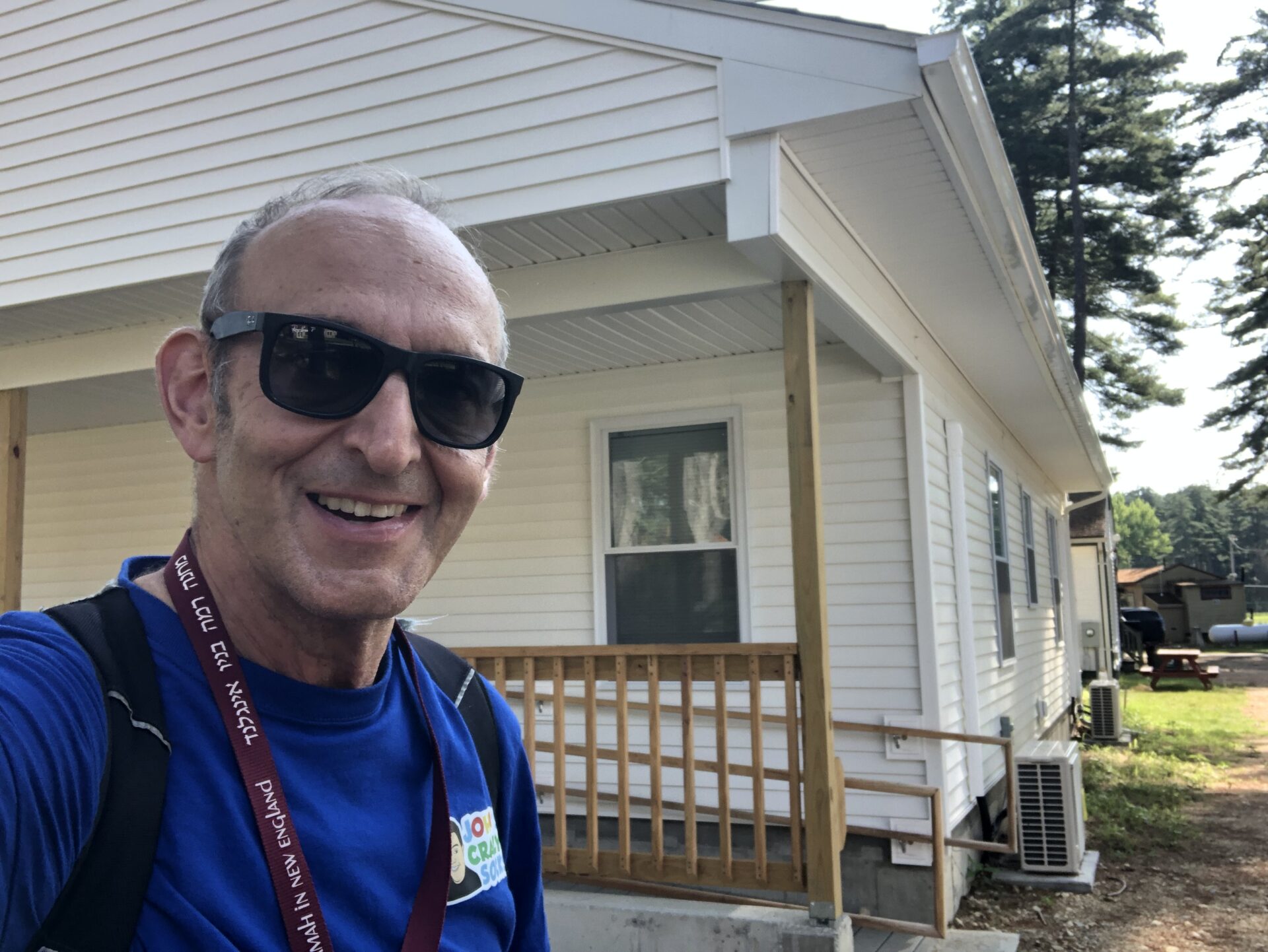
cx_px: 634
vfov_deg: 44.2
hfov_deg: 56.8
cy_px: 476
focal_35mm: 32
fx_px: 1173
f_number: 2.2
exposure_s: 1/120
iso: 32
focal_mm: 2.87
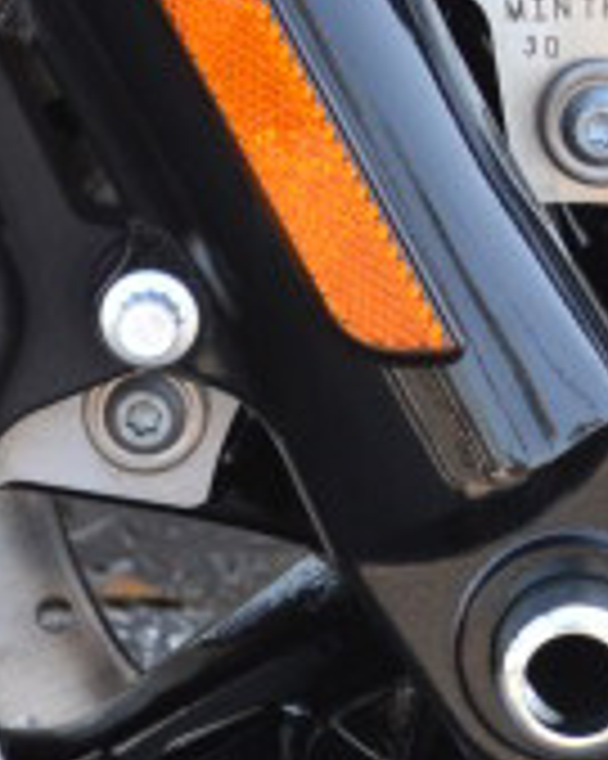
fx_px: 6536
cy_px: 297
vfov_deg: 6.7
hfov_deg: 5.3
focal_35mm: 290
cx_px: 667
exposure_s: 1/125
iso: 280
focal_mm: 29
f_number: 5.6
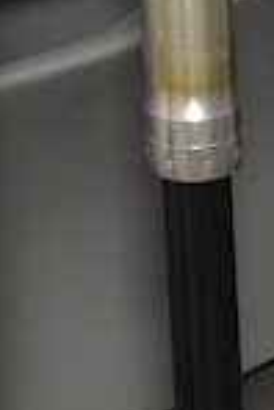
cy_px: -191
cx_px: 72
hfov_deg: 8.4
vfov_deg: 12.1
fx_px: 1856
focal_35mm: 163
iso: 80
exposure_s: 1/4
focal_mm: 4.15
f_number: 2.2
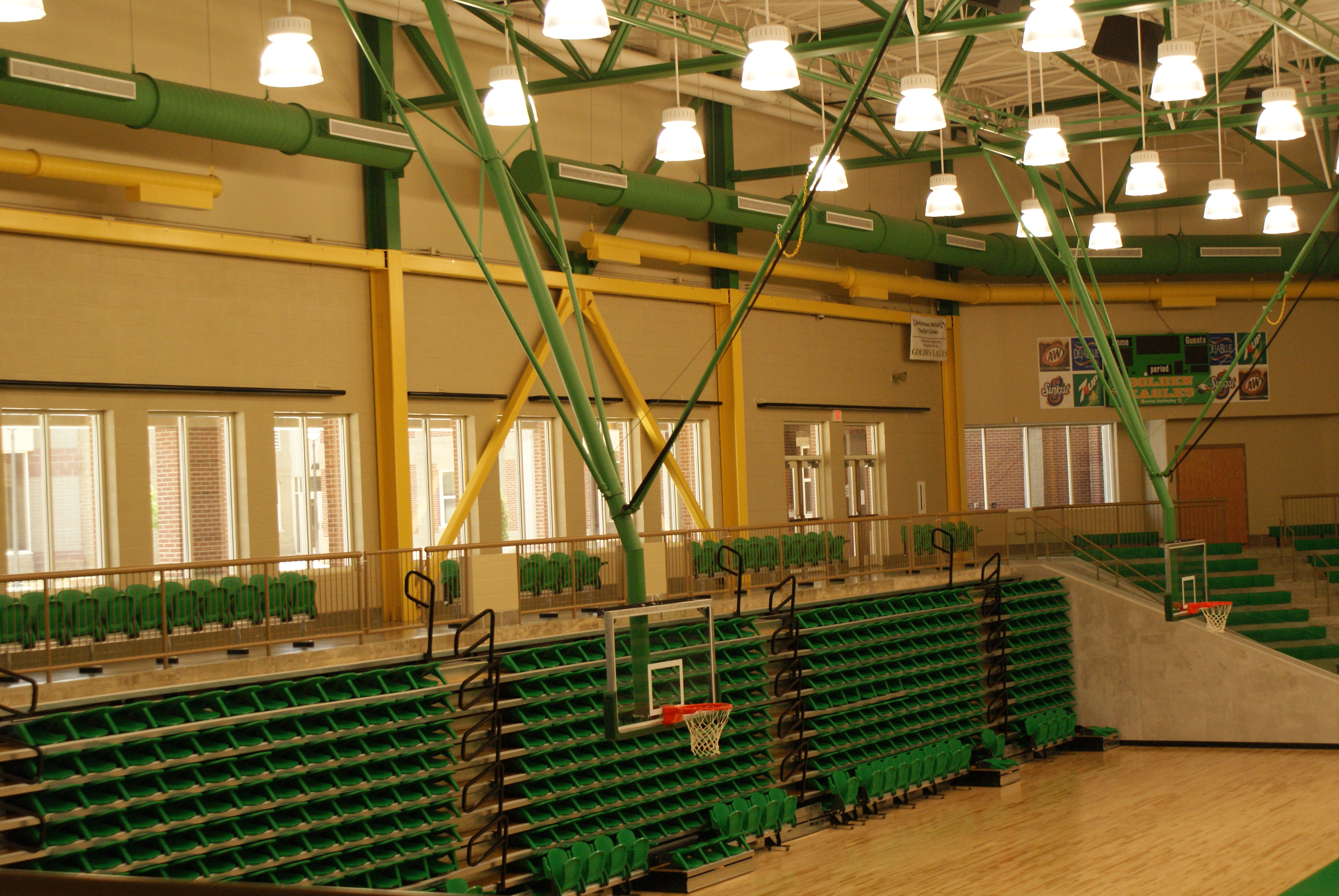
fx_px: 2234
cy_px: 448
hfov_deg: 33.4
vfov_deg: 22.7
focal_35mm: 60
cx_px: 670
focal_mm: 40
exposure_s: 1/60
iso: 400
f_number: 5.6
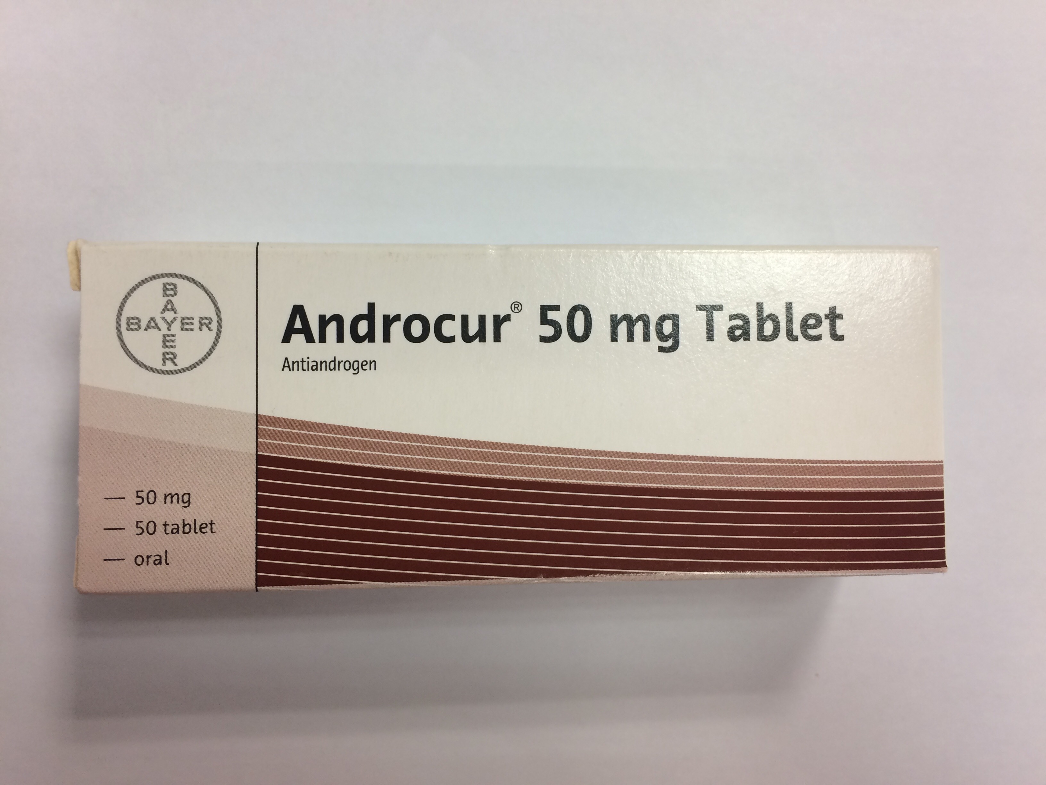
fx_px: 876
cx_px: 523
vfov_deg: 48.2
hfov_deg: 61.7
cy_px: 392
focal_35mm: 29
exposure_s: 1/33
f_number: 2.2
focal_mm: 4.15
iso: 32
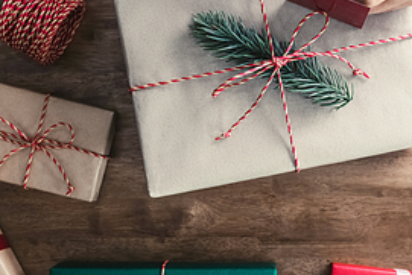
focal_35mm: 70
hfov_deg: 28.7
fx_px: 802
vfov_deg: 19.5
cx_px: 271
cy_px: 125
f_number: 5
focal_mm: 38
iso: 160
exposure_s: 1/40
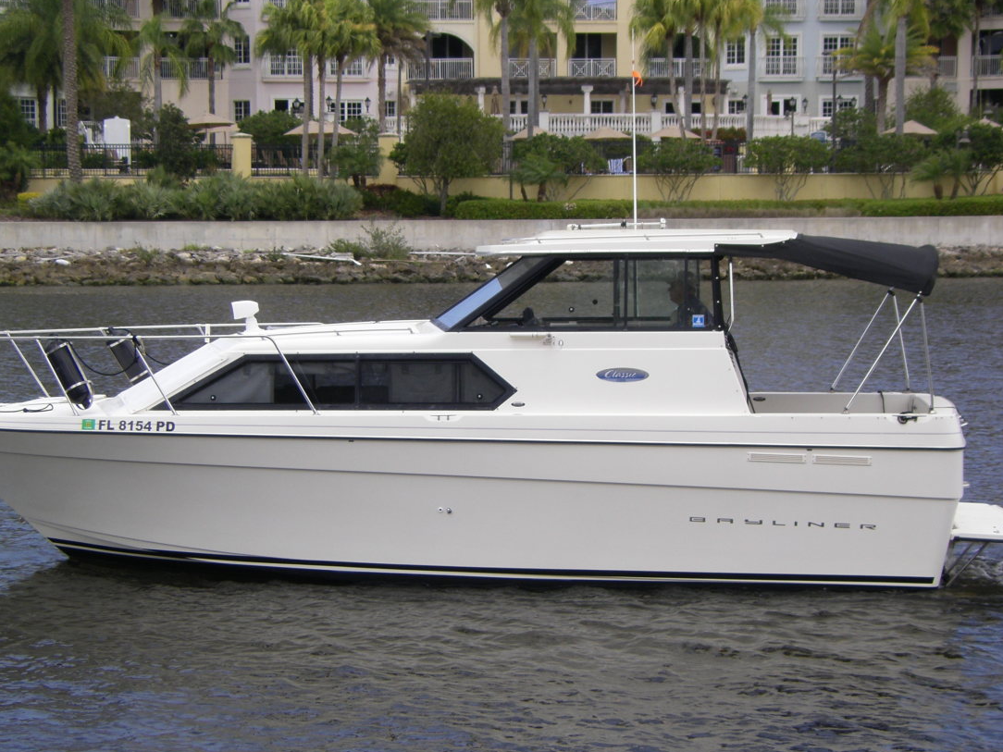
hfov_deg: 21.1
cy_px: 421
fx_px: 2695
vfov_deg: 15.9
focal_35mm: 93
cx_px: 473
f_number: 3.8
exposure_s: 1/320
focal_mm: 11.5
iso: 64
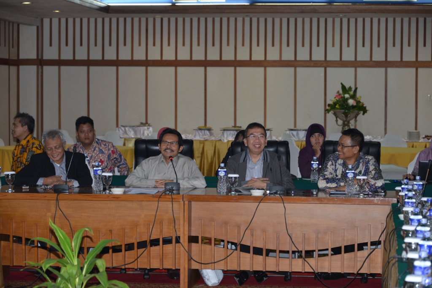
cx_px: 216
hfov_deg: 20.4
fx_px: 1200
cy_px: 144
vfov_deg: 13.7
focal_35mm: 100
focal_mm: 100
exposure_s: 1/80
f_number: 5.3
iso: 2000
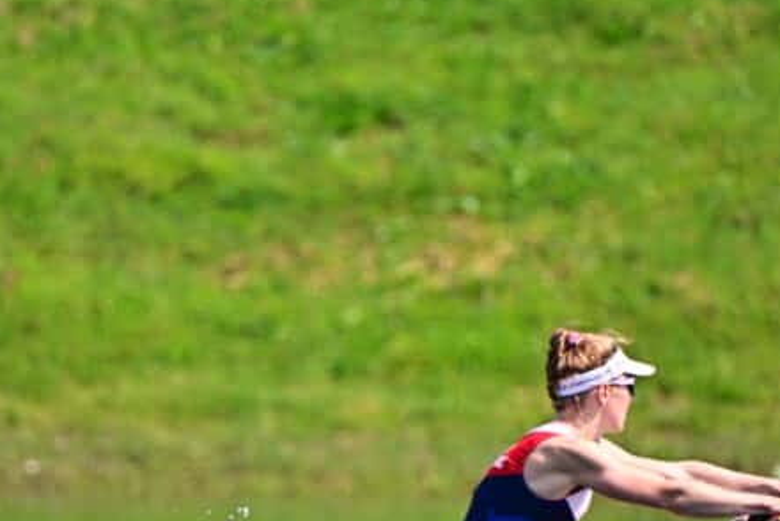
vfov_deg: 1.1
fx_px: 28228
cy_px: 479
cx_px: 438
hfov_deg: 1.6
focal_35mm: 1302
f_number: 5.6
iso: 400
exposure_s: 1/1250
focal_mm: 560
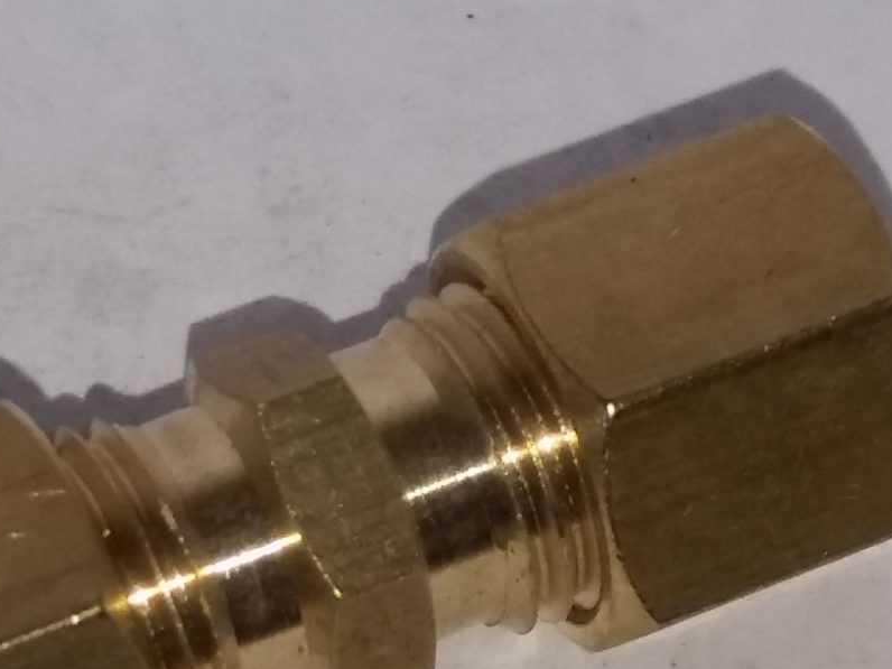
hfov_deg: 26.9
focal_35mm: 72
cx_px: 325
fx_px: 1855
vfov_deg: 20.3
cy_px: 502
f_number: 1.9
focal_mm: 3.7
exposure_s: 1/434
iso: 64
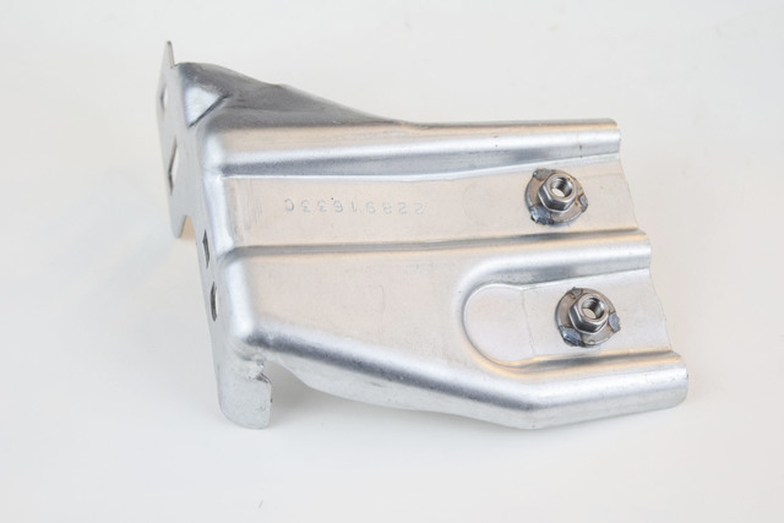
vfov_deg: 18.9
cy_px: 262
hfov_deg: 28.1
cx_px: 392
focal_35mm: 72
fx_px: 1568
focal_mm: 48
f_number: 5.3
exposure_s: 1/60
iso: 1000
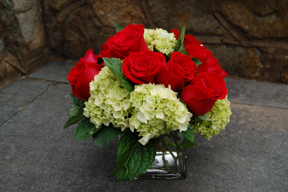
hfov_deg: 41.1
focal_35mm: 48
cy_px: 96
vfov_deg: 28.0
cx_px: 144
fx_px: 384
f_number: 5.6
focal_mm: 32
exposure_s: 1/125
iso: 200
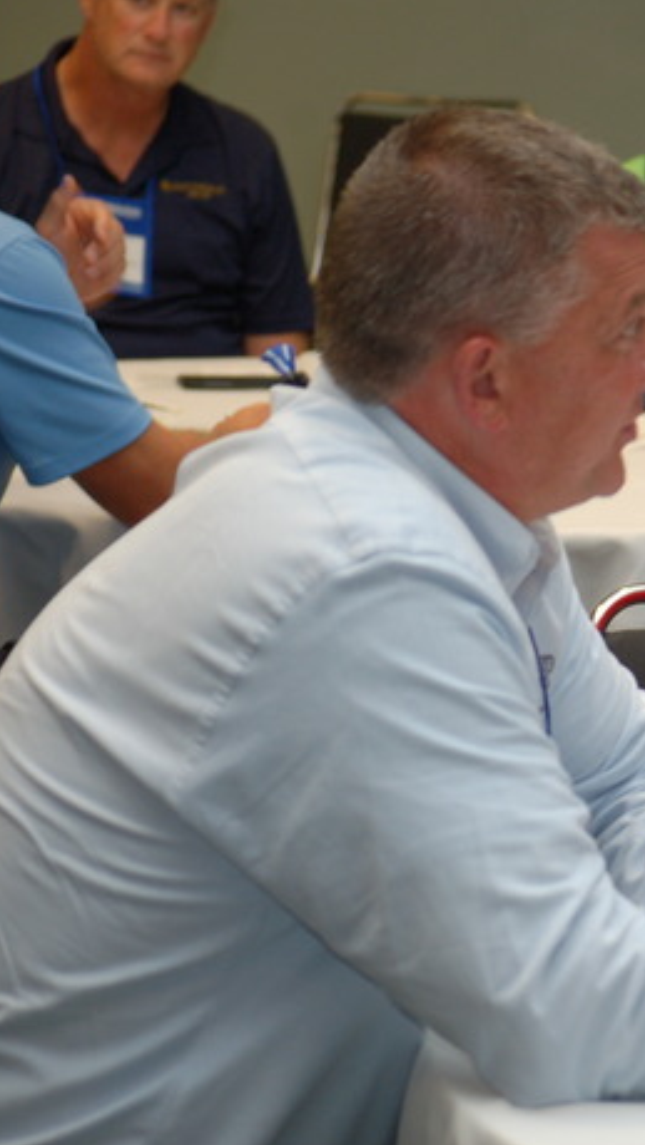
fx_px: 5226
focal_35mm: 172
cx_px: 809
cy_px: 572
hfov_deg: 7.0
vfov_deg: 12.5
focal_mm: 72
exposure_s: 1/60
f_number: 4.2
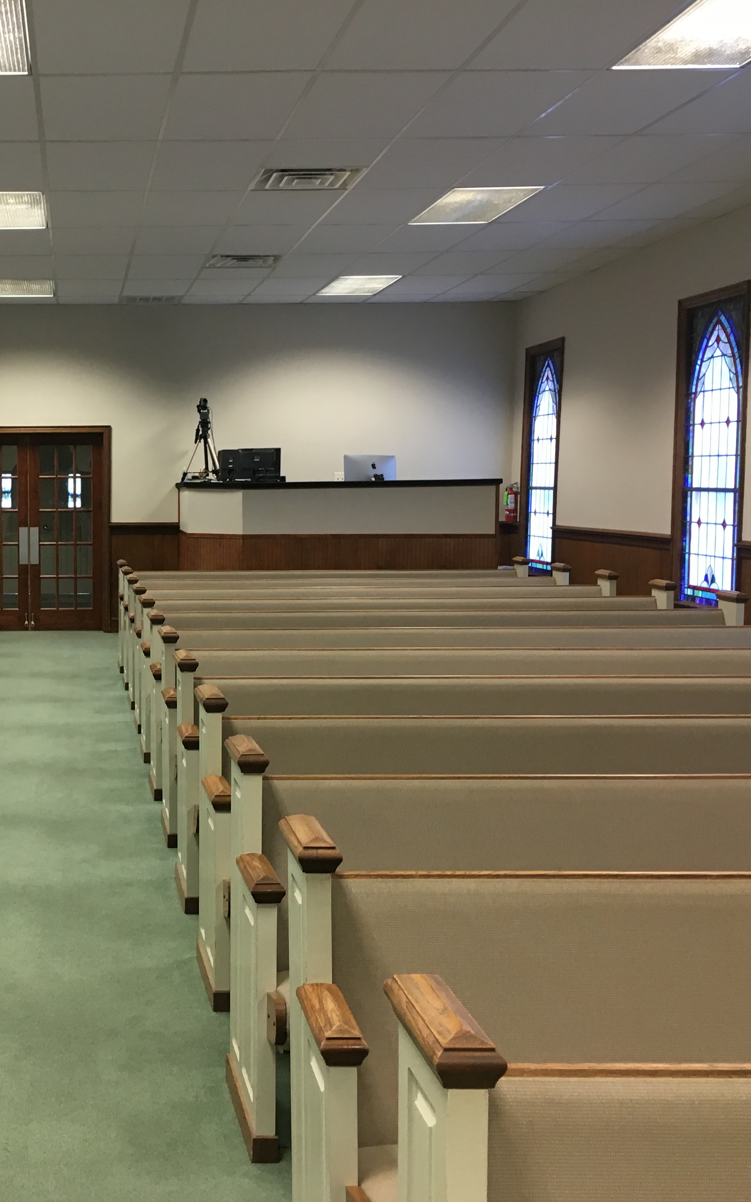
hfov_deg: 29.2
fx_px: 1376
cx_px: 68
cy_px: 606
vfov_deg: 47.2
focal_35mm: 42
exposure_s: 1/30
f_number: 2.2
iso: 80
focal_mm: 4.15
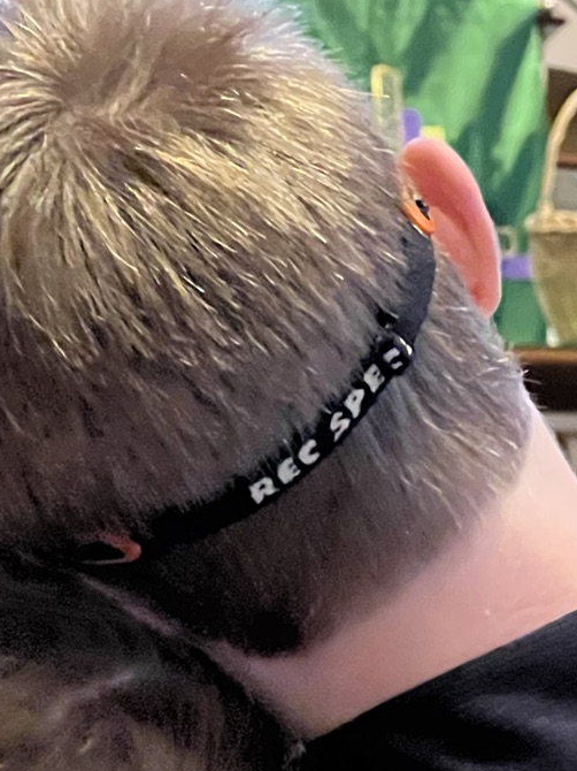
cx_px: 295
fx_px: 5115
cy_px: 672
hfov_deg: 6.5
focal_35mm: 230
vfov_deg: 8.6
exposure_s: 1/30
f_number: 2.8
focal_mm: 9
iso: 1250
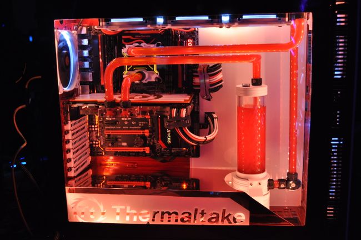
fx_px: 421
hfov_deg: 46.4
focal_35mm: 42
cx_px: 180
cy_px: 120
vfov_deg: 31.8
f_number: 4.5
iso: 1250
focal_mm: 28
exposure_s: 1/30
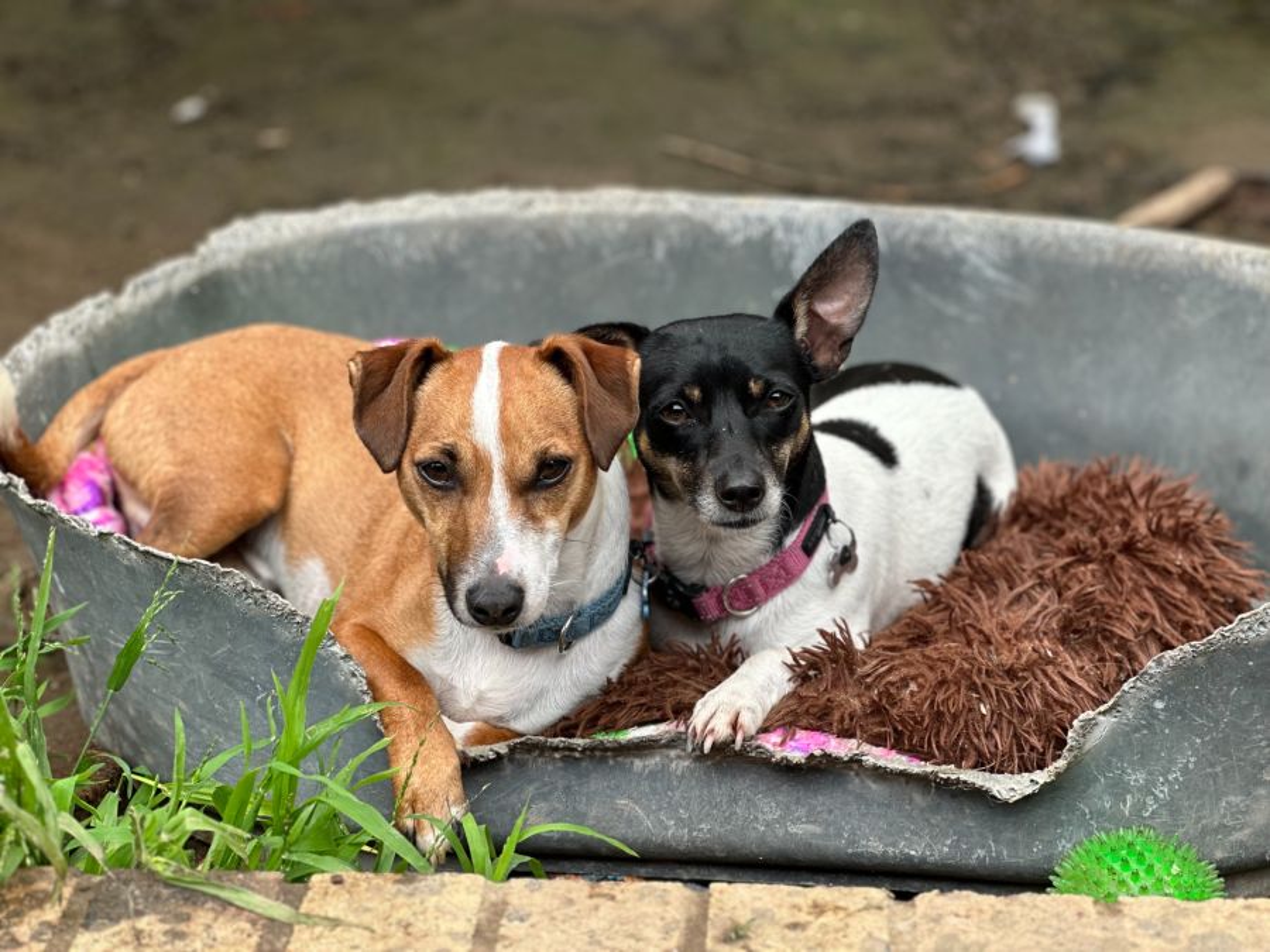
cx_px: 635
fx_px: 2825
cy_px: 476
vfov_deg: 19.1
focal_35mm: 77
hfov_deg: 25.3
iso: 40
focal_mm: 9
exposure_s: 1/121
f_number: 2.8
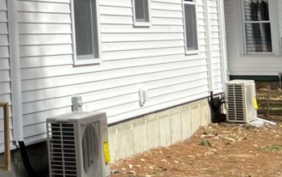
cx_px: -217
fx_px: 930
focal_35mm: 121
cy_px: -65
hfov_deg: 15.1
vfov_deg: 10.6
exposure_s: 1/2841
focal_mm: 5.7
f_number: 1.5
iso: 50
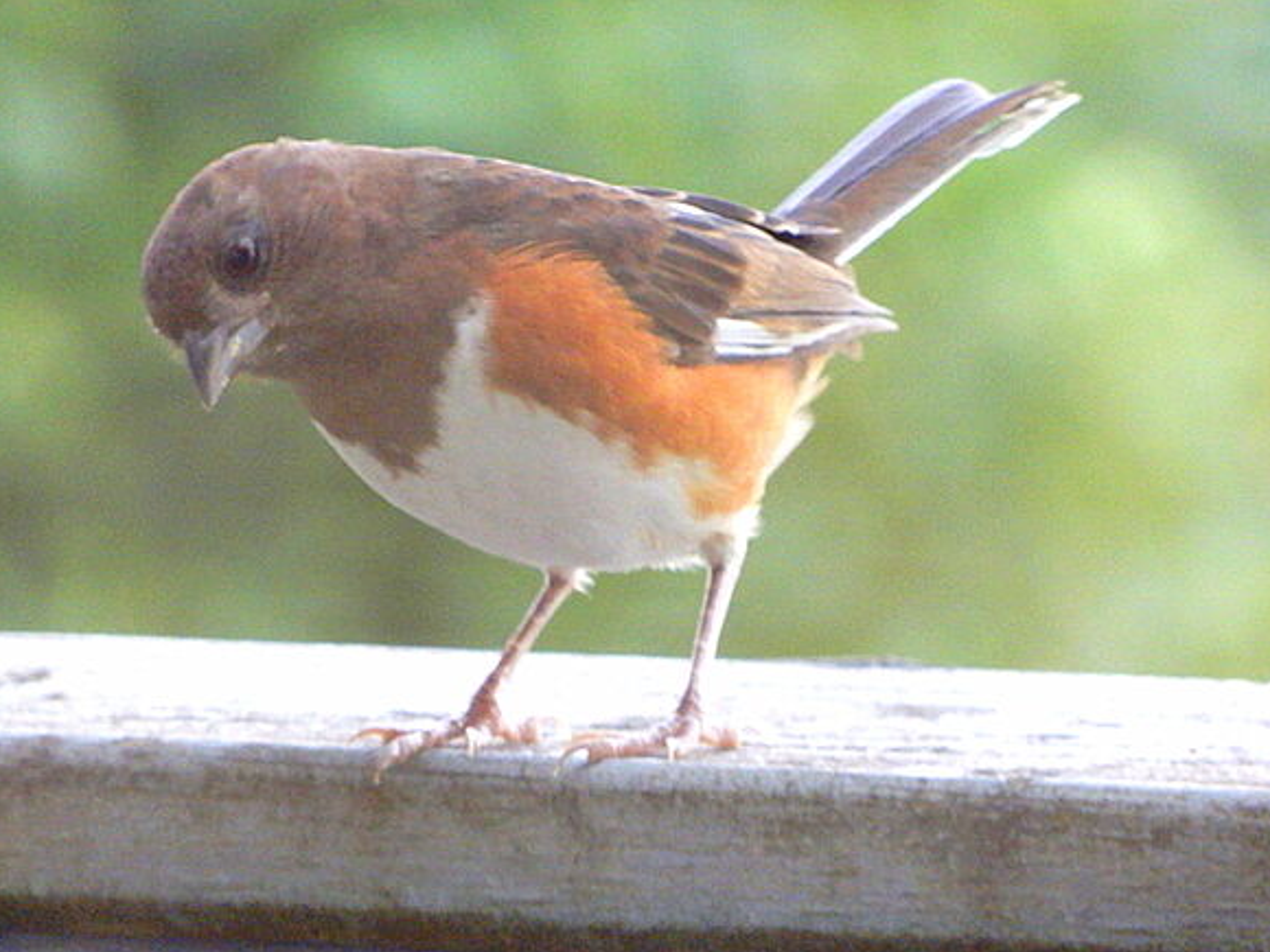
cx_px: 589
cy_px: 449
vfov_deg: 1.6
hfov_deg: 2.1
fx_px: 34010
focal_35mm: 927
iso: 800
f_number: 8
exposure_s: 1/30
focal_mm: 151
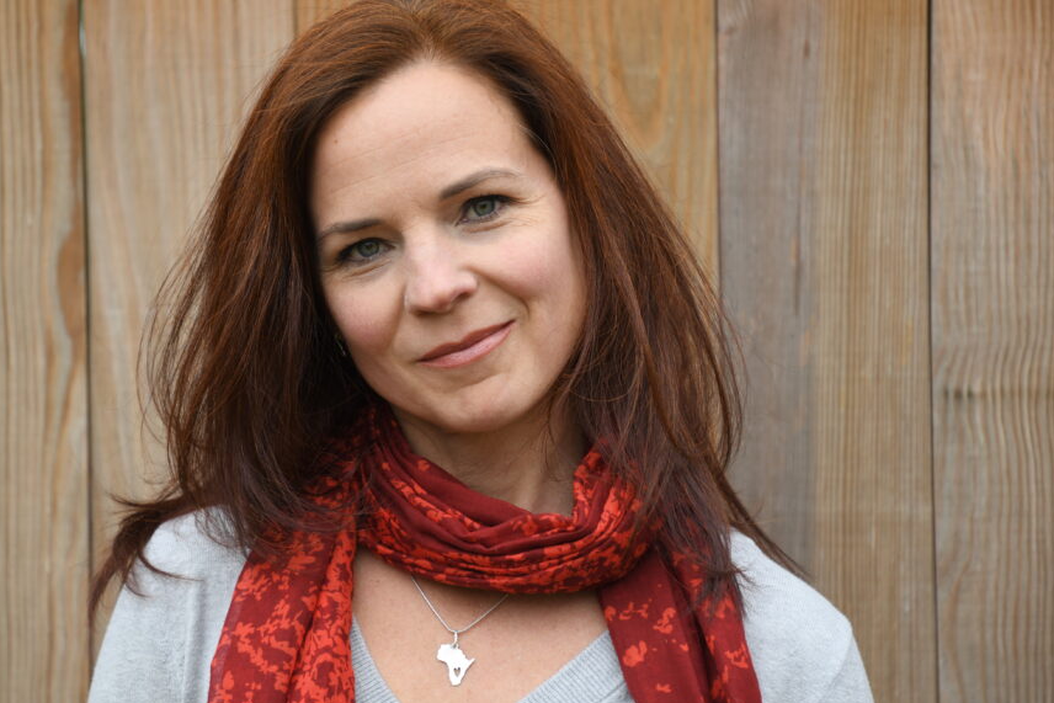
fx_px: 3397
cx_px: 451
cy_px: 342
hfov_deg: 17.6
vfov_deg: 11.8
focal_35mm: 116
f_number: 4
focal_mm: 65
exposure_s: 1/125
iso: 100
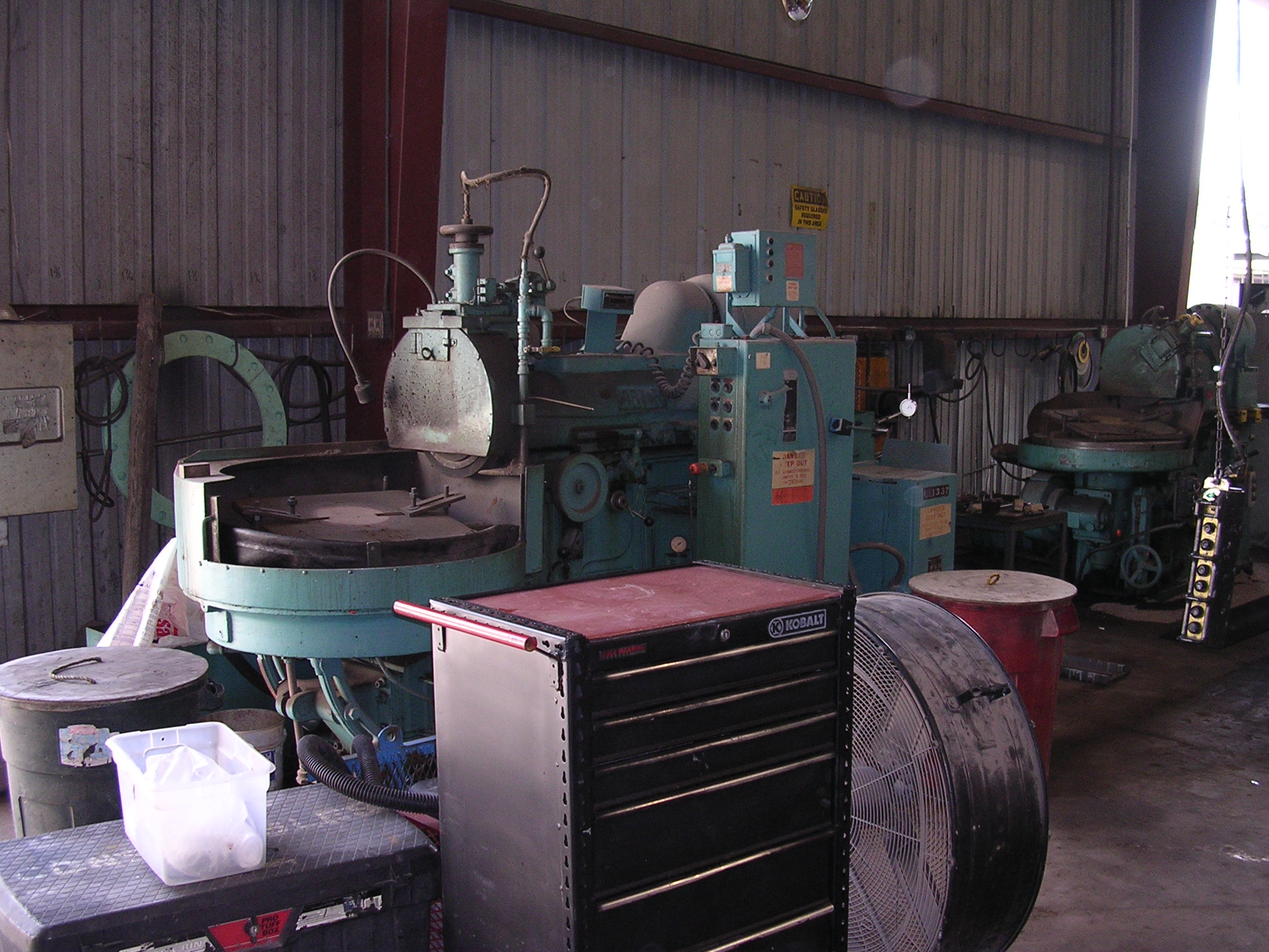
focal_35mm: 38
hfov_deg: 49.0
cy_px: 476
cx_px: 634
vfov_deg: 37.7
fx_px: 1393
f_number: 2.8
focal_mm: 5.8
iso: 176
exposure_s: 1/60.1
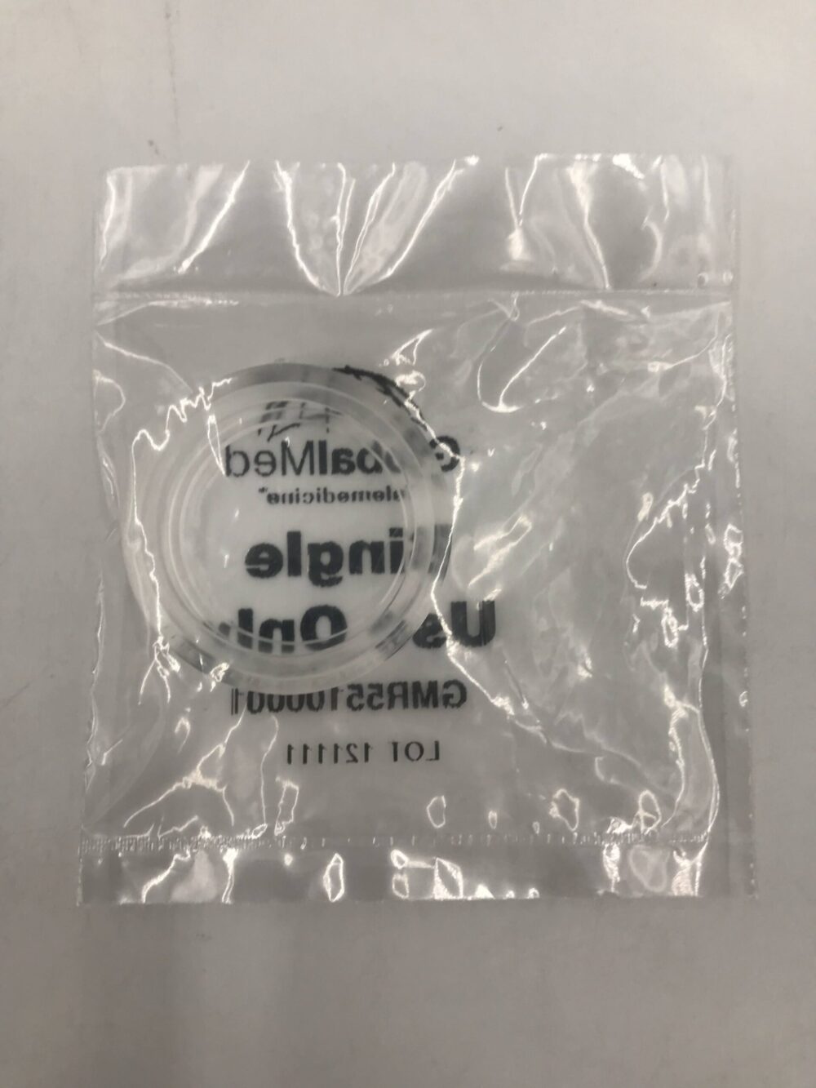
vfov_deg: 63.4
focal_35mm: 28
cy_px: 544
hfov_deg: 49.8
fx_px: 880
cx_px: 408
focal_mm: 3.99
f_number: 1.8
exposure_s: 1/60
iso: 25
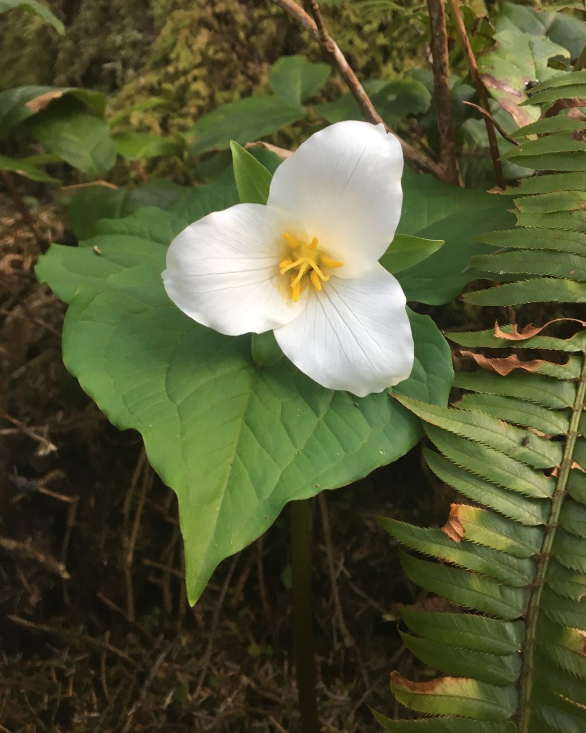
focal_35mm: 31
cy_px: 343
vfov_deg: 57.1
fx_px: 672
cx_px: 293
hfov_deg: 47.1
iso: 50
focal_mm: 4.15
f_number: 2.2
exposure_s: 1/30
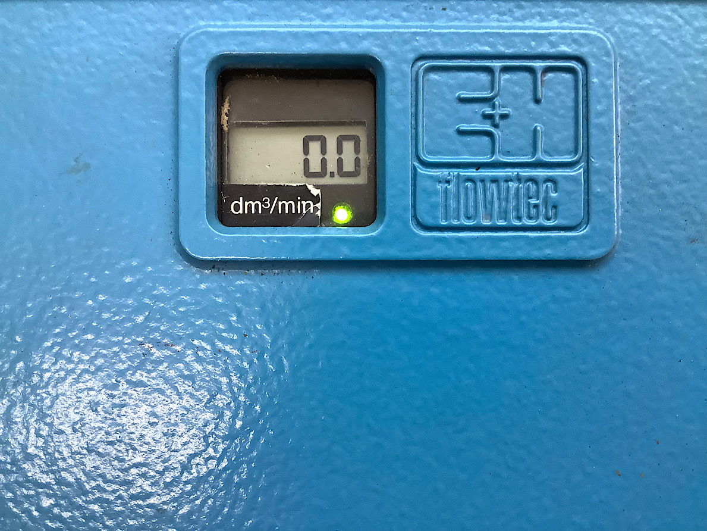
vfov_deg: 45.4
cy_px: 266
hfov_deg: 58.3
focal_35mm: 31
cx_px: 354
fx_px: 633
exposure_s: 1/50
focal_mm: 3.3
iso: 160
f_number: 2.4
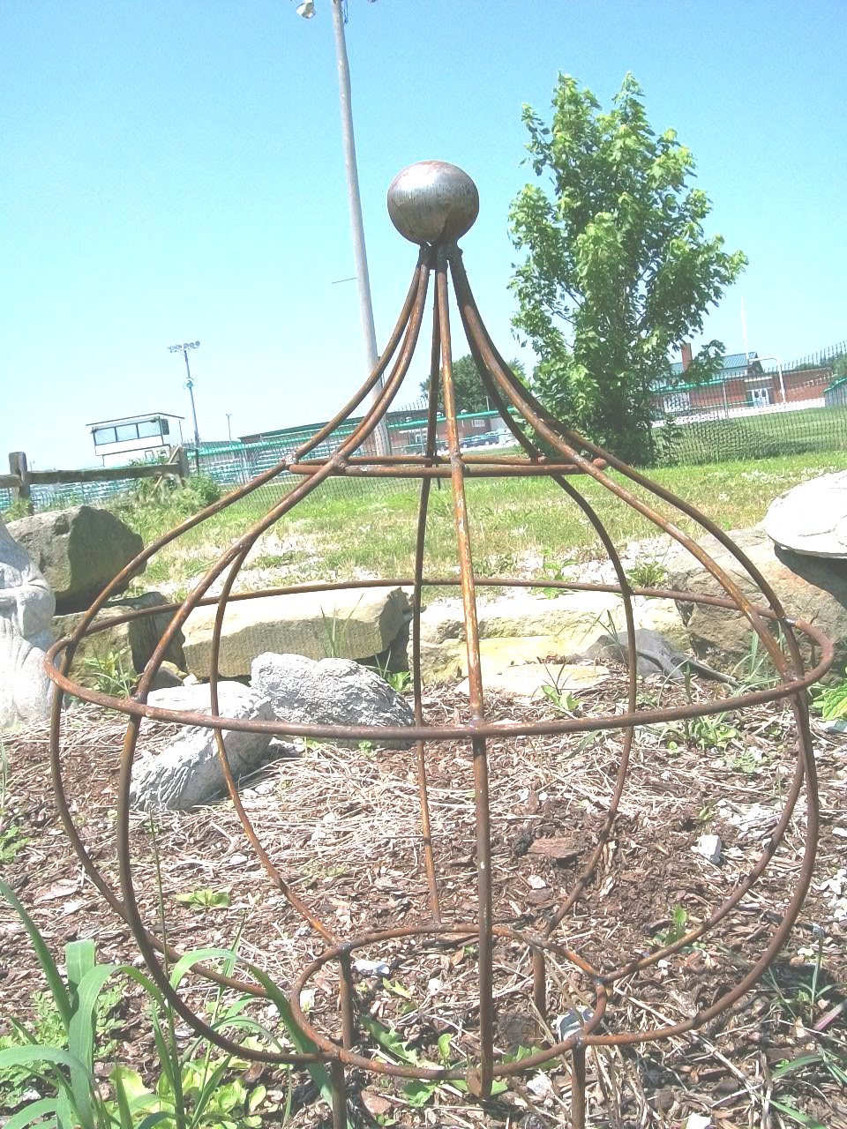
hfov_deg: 39.7
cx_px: 424
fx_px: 1174
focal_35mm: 36
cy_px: 564
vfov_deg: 51.4
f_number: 4.8
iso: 80
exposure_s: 1/640
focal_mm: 6
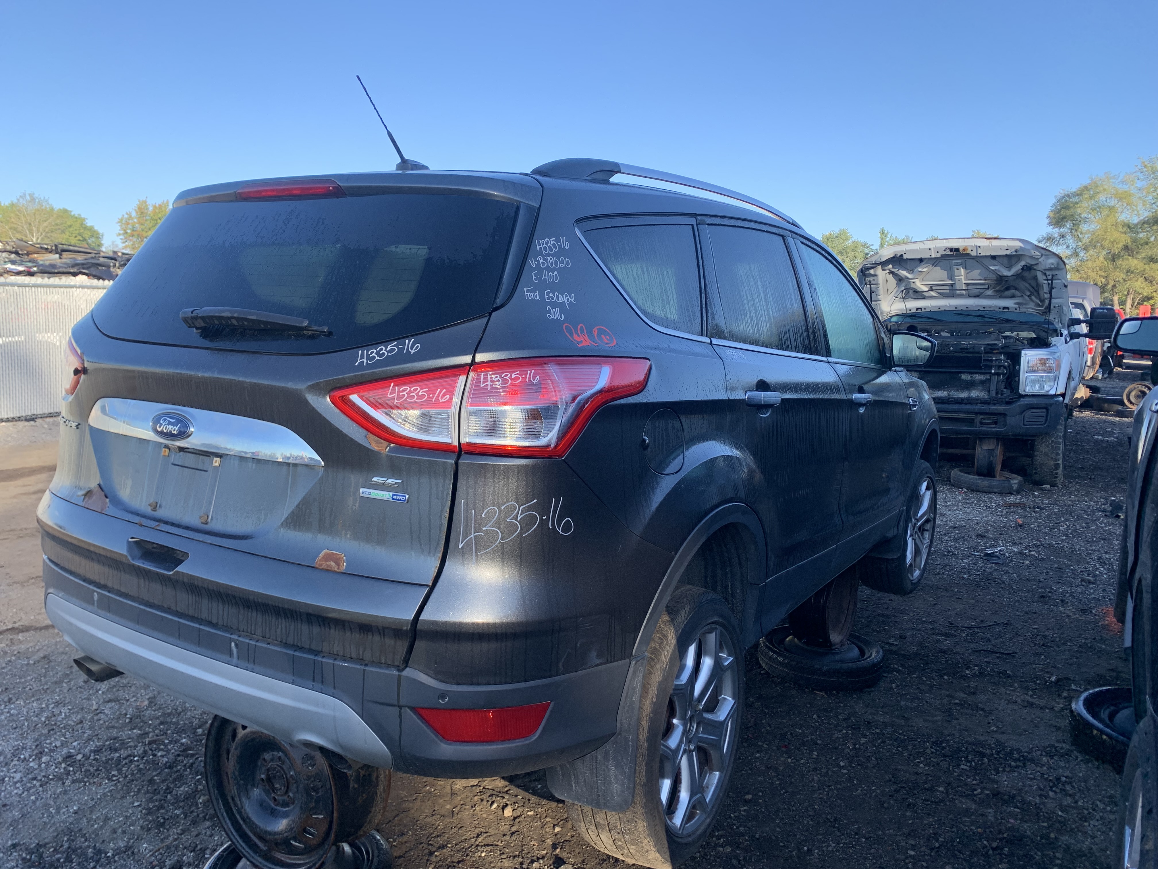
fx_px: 870
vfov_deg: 53.1
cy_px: 434
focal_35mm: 26
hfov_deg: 67.3
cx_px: 579
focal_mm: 4.25
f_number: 1.8
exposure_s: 1/497
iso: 25
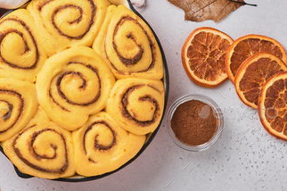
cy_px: 154
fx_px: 1314
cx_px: 102
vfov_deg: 8.3
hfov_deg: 12.5
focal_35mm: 165
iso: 160
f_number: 9
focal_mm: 60
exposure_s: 1/160
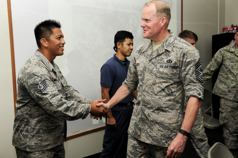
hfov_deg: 50.7
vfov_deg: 35.0
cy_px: 79
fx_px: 251
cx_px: 119
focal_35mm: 38
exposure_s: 1/160
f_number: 5.6
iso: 400
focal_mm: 38
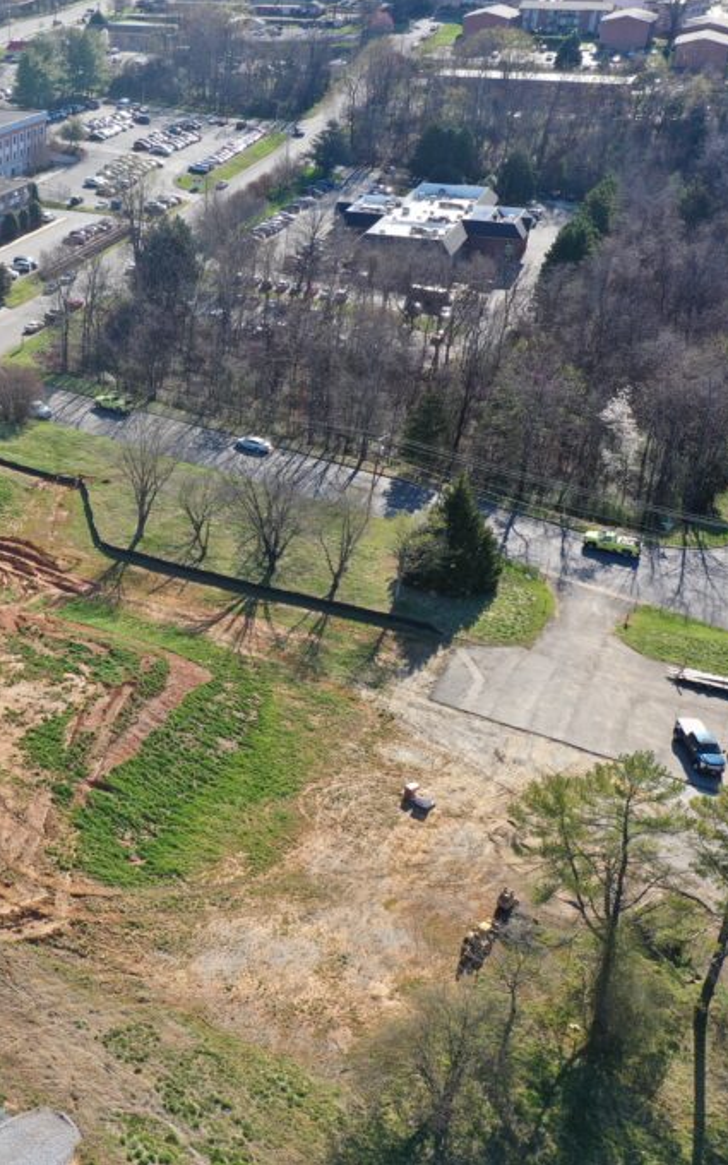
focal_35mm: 43
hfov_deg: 28.2
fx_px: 1365
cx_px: 12
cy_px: 582
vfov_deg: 46.2
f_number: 5
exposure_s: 1/240
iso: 100
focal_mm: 10.26
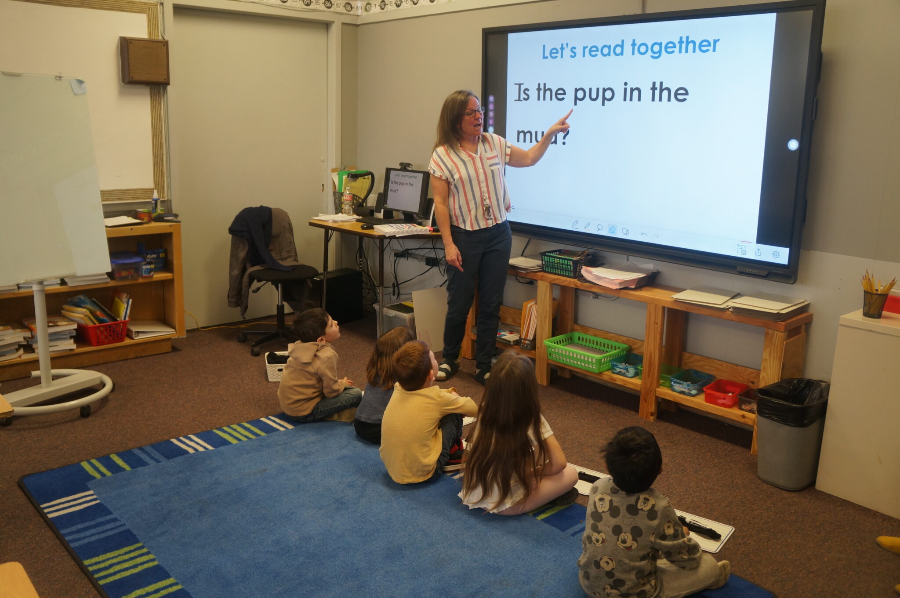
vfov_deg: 43.5
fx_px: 749
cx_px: 450
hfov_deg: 62.0
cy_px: 299
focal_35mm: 30
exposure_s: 1/60
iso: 400
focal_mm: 20
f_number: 4
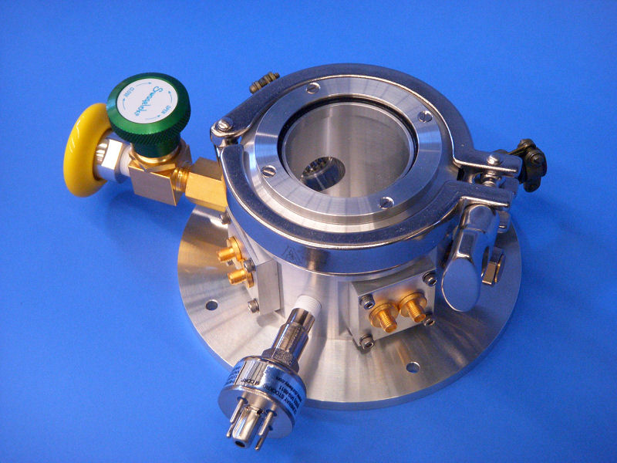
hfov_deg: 23.0
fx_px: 1515
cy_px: 232
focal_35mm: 85
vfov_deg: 17.4
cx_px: 308
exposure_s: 1/15
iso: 320
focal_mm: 14.1
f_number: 4
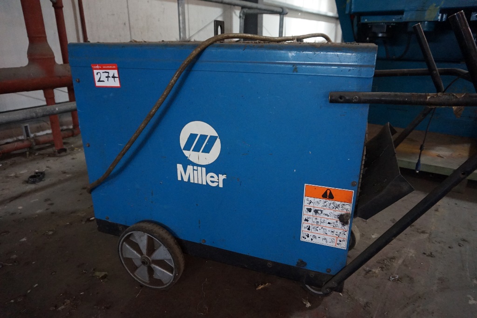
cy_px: 159
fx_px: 318
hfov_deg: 73.7
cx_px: 238
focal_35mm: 24
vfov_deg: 53.1
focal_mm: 16
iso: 3200
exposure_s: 1/60
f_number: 3.5
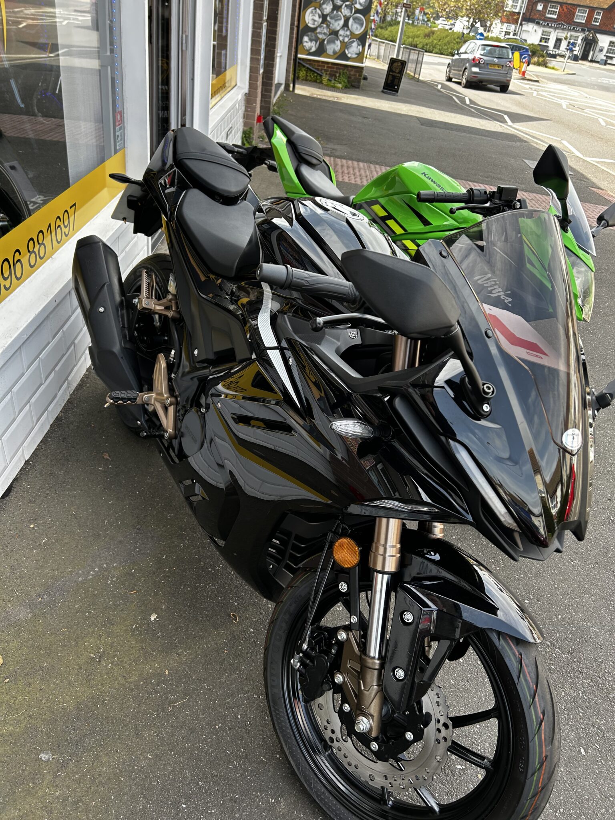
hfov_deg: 53.1
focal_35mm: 26
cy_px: 410
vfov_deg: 67.3
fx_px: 616
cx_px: 308
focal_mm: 5.7
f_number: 1.5
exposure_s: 1/431
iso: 50
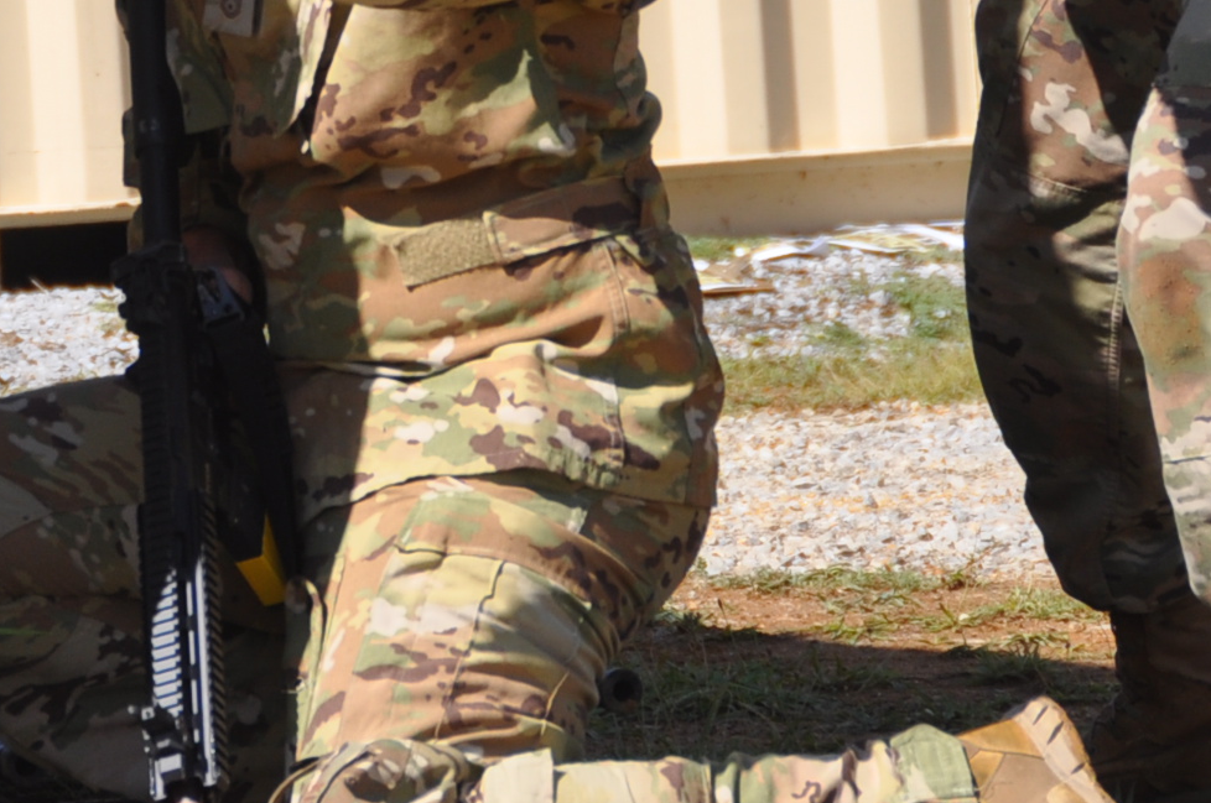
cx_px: 105
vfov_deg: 3.1
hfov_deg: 4.6
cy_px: -203
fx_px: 14913
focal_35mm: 444
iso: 200
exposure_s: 1/800
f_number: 7.1
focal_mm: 90
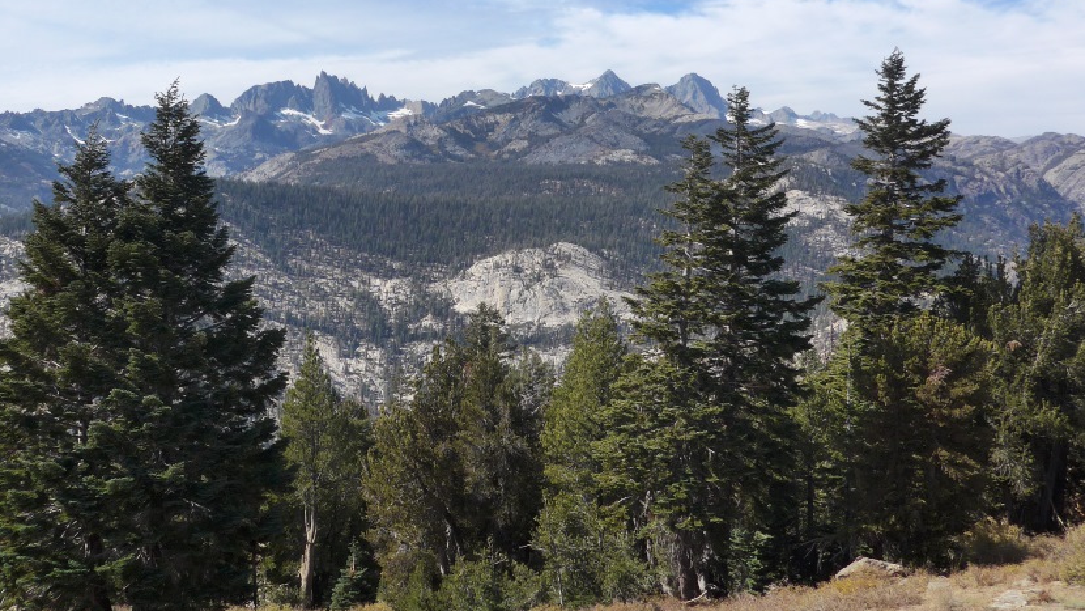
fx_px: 1122
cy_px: 154
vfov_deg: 30.0
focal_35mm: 39
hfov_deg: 51.4
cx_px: 450
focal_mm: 6
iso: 125
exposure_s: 1/2000
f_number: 2.8
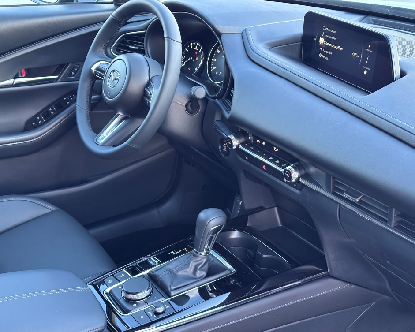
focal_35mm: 51
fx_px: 626
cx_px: 192
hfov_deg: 36.6
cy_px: 165
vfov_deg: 29.7
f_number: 1.78
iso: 250
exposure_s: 1/59
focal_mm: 6.86
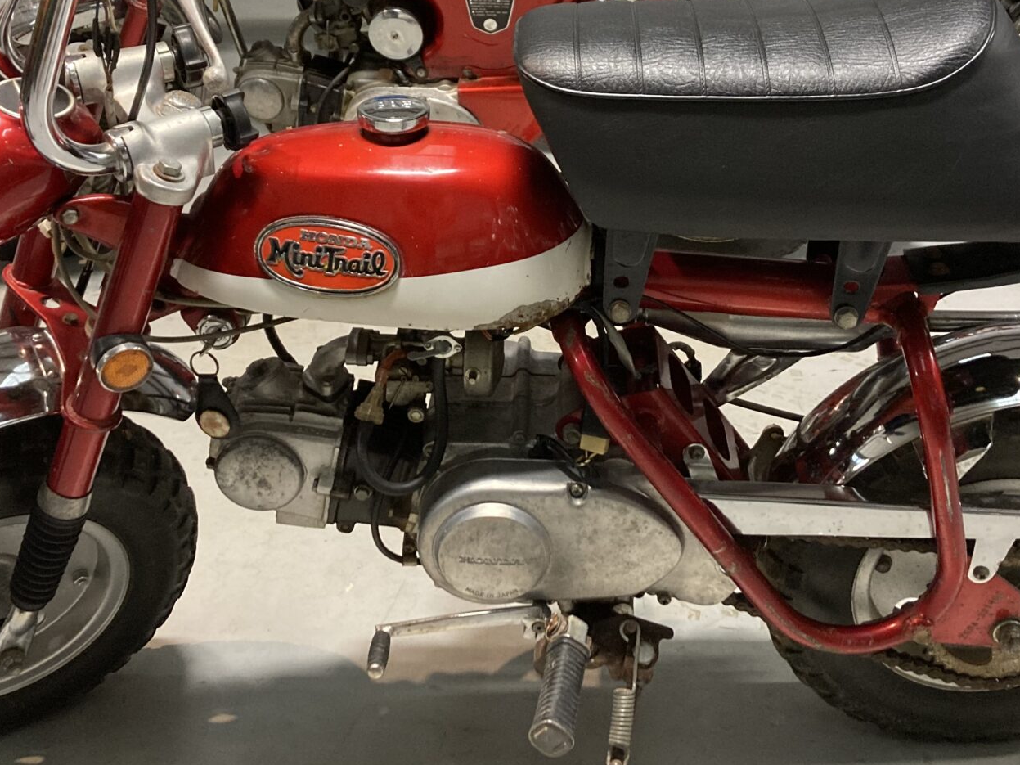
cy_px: 263
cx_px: 505
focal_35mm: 46
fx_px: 1355
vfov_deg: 31.3
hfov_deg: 41.2
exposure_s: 1/60
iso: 320
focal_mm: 3.99
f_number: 1.8
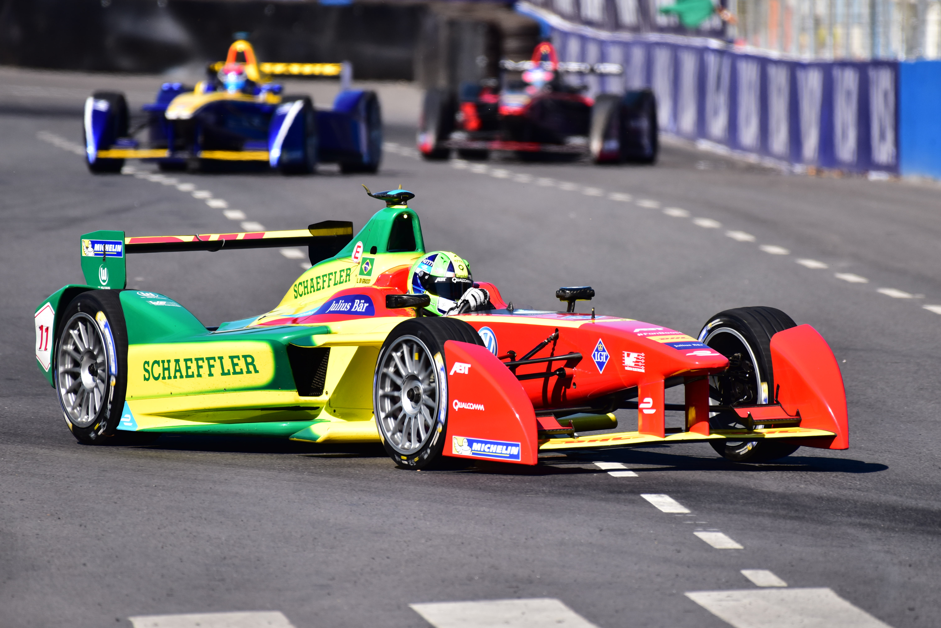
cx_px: 470
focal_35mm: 500
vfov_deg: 2.7
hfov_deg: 4.1
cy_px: 314
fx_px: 13068
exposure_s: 1/1250
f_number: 5.6
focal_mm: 500
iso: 250
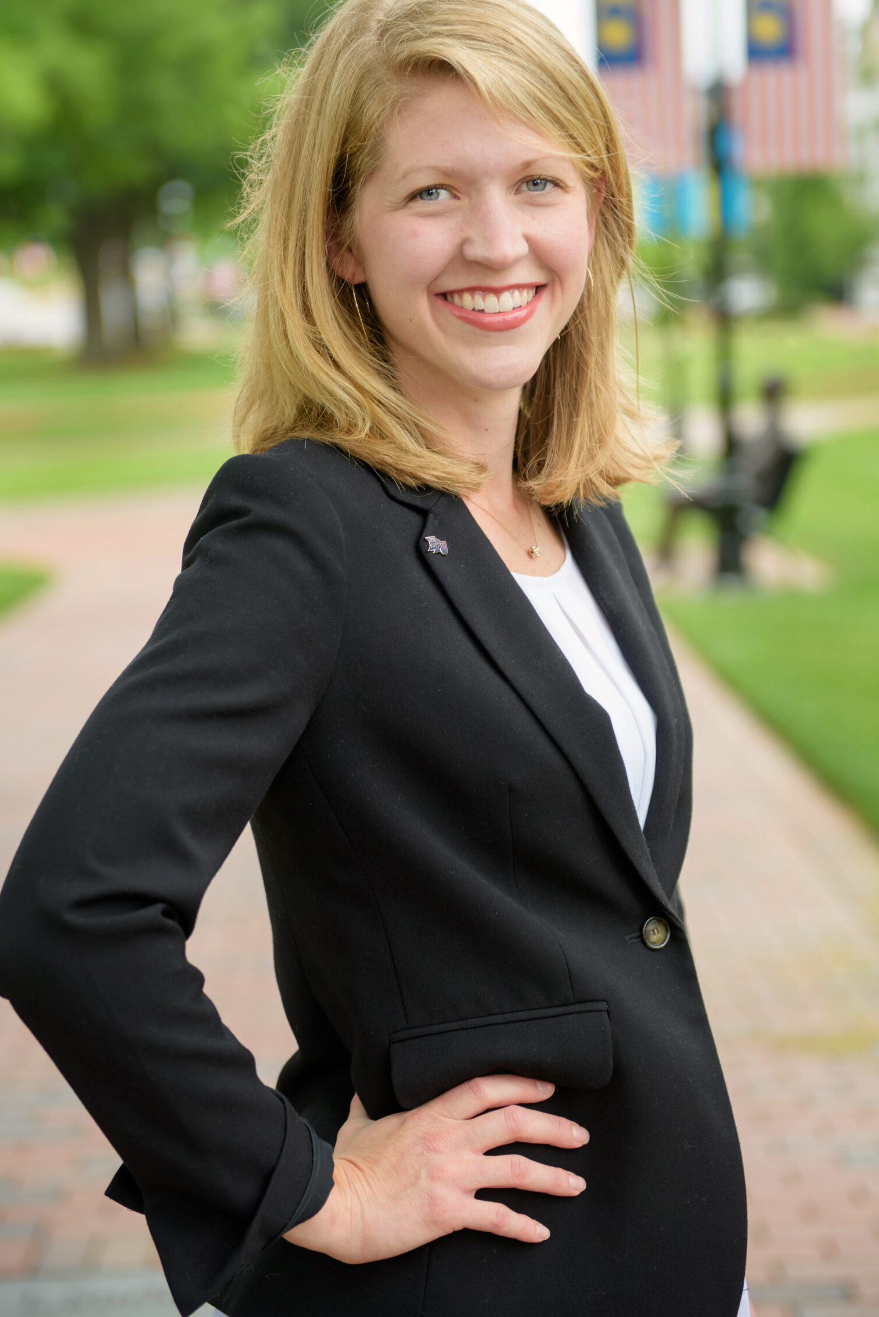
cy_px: 612
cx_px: 451
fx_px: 2891
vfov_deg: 25.7
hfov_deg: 17.3
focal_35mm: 79
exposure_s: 1/200
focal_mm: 70
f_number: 2.8
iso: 80
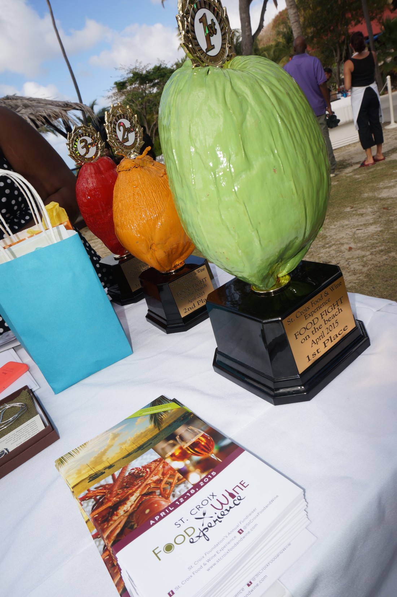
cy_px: 298
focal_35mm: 24
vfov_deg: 73.8
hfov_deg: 53.0
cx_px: 198
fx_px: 398
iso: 100
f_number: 9
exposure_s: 1/160
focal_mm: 16
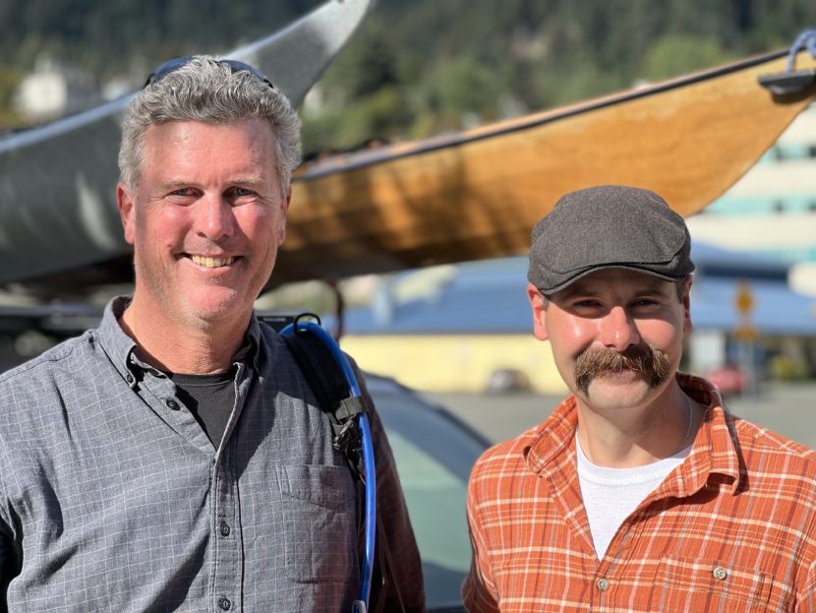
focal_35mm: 77
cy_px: 306
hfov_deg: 25.3
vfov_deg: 19.1
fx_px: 1816
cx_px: 408
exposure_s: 1/392
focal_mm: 9
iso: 32
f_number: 2.8
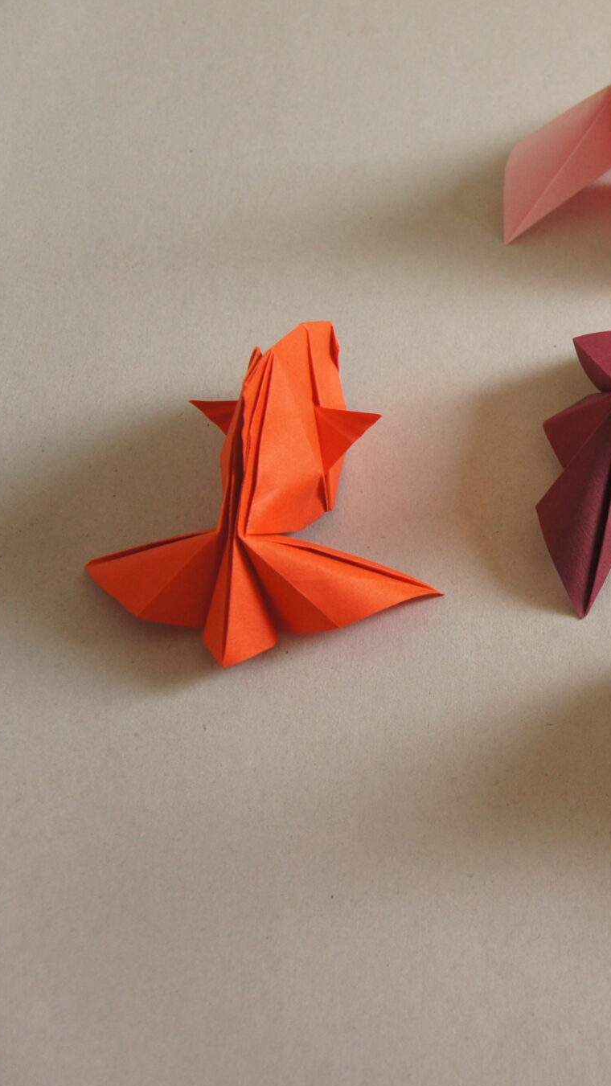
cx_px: 814
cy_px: 545
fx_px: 2125
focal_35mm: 74
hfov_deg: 15.5
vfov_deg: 28.7
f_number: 5.6
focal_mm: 31
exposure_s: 1/60
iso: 800
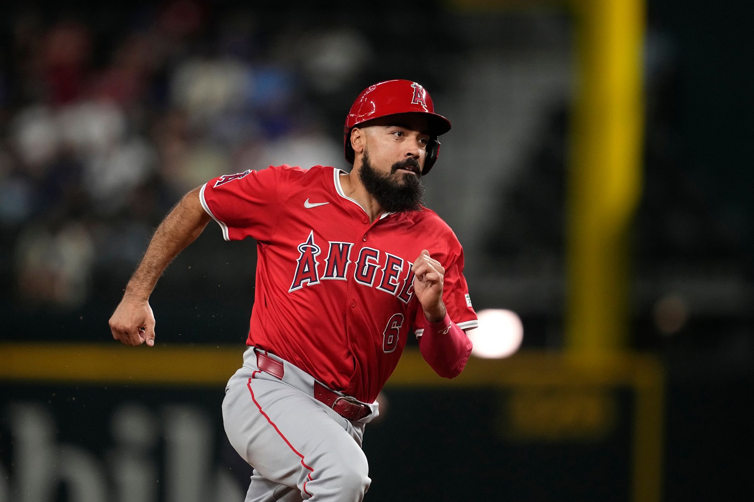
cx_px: 360
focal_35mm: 600
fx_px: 12566
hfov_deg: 3.4
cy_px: 246
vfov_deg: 2.3
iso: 3200
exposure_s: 1/1600
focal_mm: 560
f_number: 4
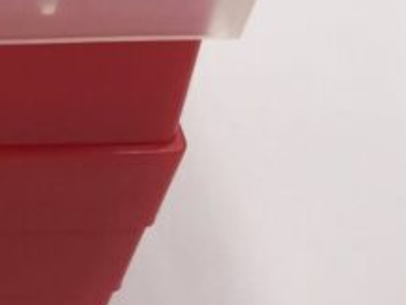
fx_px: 1514
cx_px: -404
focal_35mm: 129
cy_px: 15
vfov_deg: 11.4
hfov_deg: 13.2
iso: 25
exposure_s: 1/120
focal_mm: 3.99
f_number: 1.8
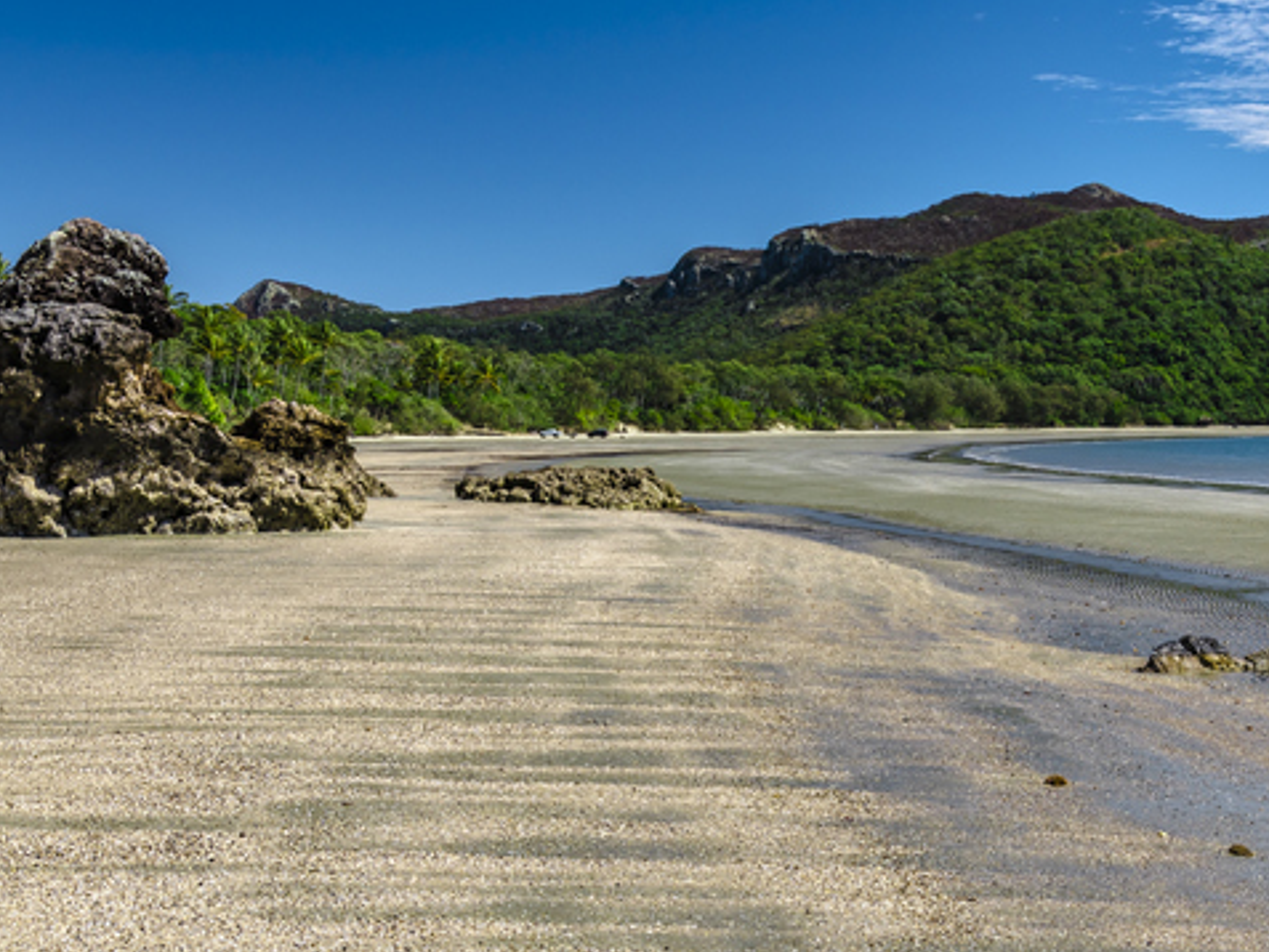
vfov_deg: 26.7
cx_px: 795
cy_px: 523
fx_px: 2007
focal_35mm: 55
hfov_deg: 34.9
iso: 160
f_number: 7.1
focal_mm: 25
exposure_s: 1/200
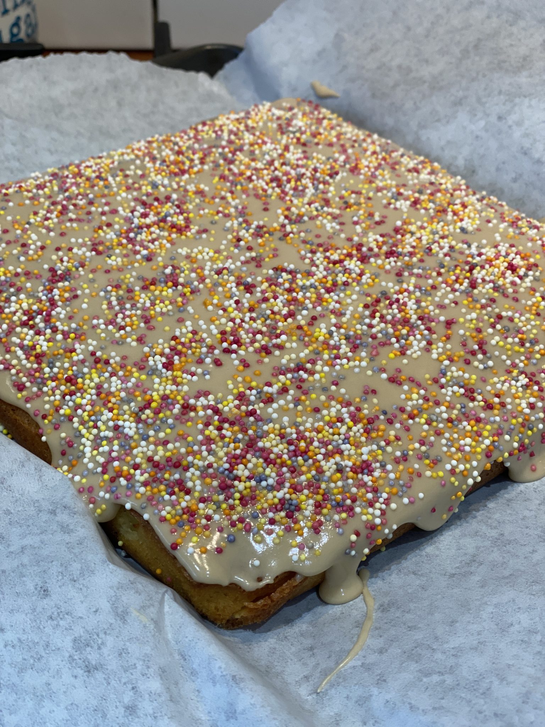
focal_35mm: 52
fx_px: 1092
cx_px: 272
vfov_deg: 36.8
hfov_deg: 28.0
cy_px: 364
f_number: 2
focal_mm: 6
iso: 80
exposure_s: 1/100
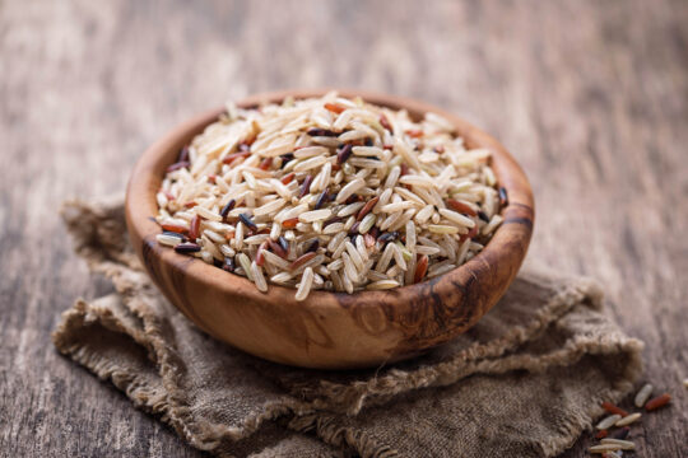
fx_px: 2007
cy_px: 229
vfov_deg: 13.0
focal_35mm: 105
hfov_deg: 19.5
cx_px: 344
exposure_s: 1/125
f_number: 8
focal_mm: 105
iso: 100
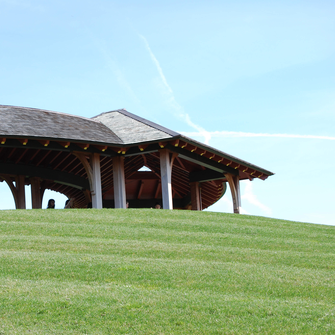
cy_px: 168
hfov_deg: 16.4
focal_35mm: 106
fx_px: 1157
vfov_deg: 16.5
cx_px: 85
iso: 200
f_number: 10
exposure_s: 1/200
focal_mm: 55
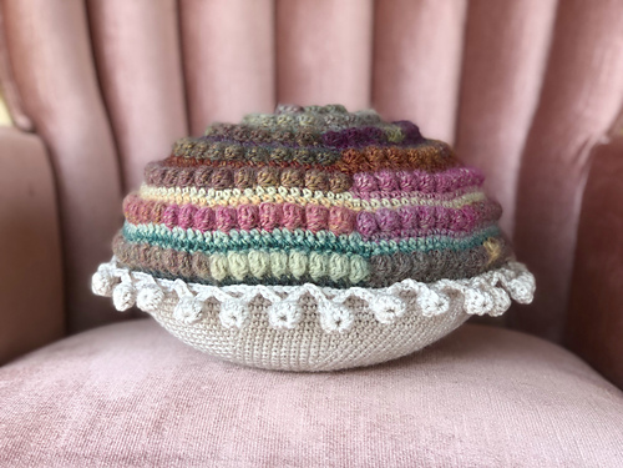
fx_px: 1026
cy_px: 234
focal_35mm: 57
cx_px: 312
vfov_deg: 25.7
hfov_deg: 33.8
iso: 20
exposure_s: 1/60
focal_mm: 6.6
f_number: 2.8
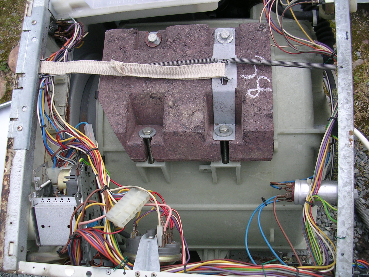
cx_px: 184
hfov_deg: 49.0
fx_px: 405
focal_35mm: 38
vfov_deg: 37.7
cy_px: 138
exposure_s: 1/270
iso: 50
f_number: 2.8
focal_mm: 5.8
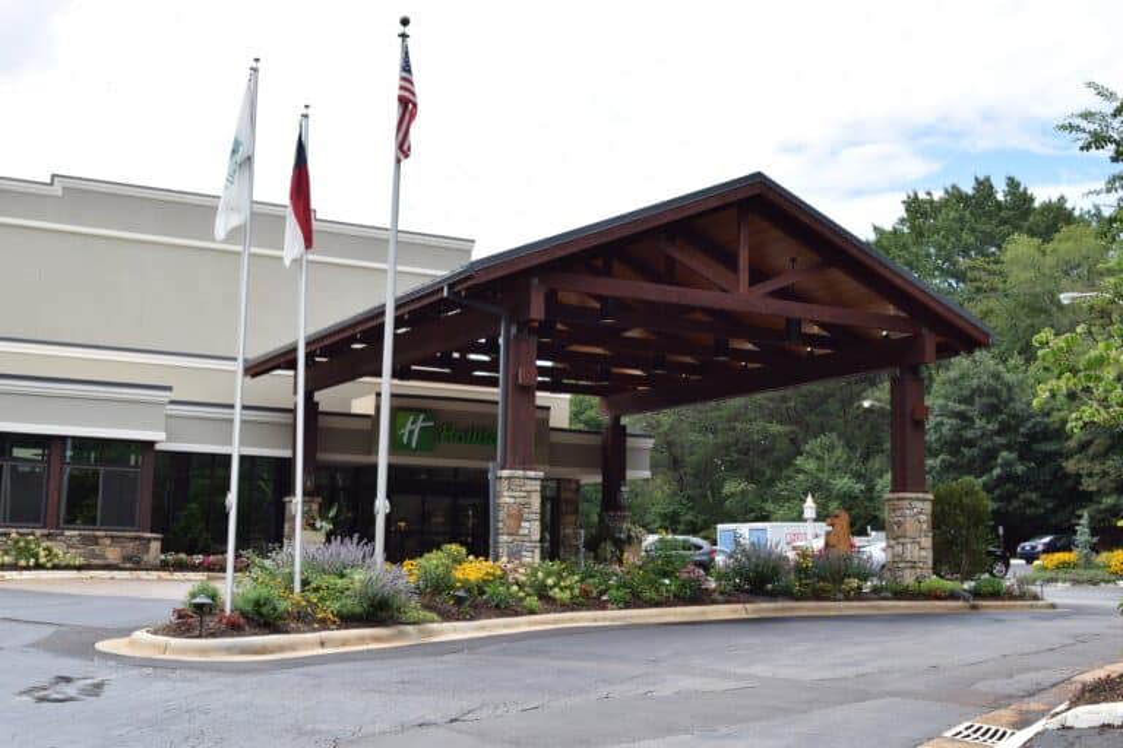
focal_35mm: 46
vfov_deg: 28.9
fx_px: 1450
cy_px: 374
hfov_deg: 42.3
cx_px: 562
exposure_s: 1/200
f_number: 7.1
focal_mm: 31
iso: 100
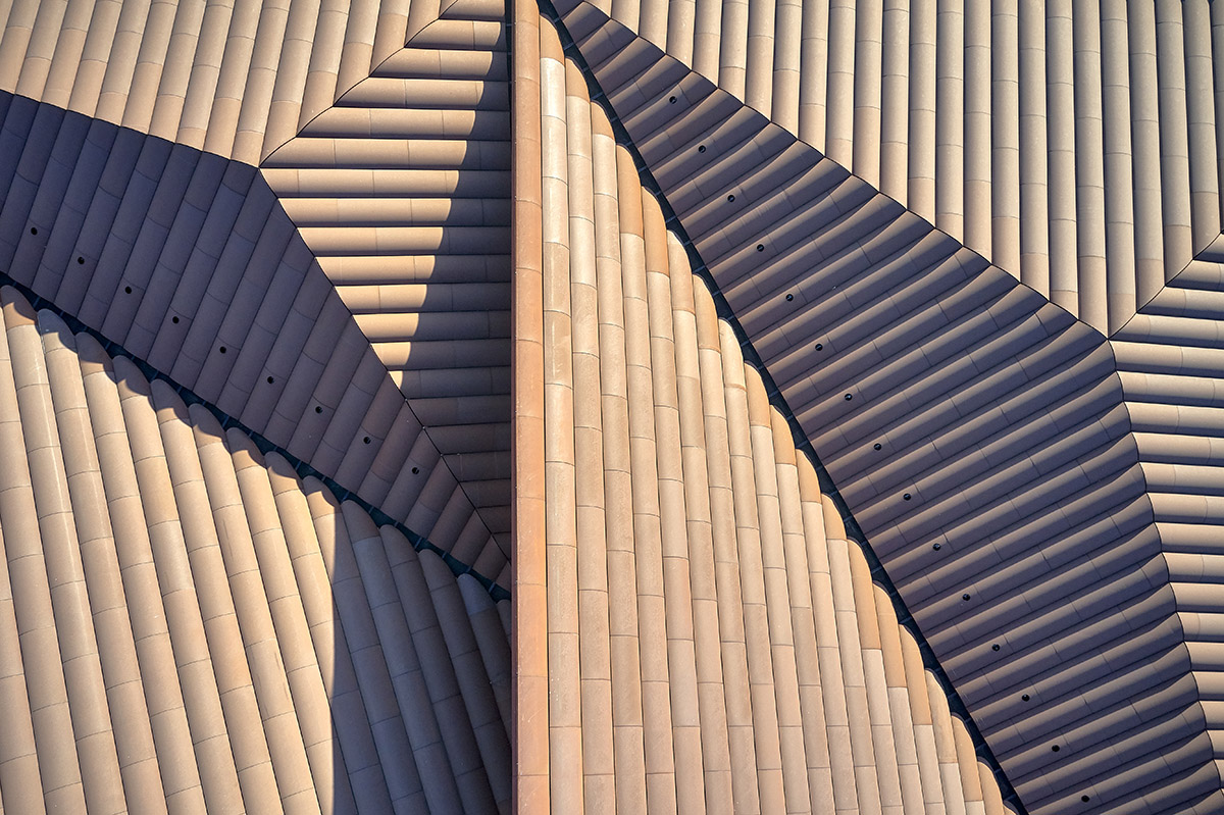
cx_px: 612
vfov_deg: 46.4
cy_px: 408
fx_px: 952
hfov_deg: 65.5
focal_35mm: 28
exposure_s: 1/240
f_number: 5
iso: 100
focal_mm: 10.26
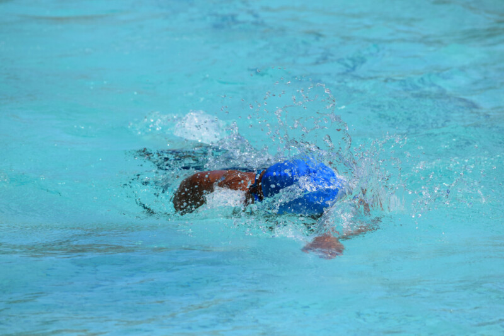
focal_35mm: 300
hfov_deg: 6.9
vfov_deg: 4.6
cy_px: 168
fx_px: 4199
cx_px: 252
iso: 200
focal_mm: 200
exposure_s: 1/1000
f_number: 8
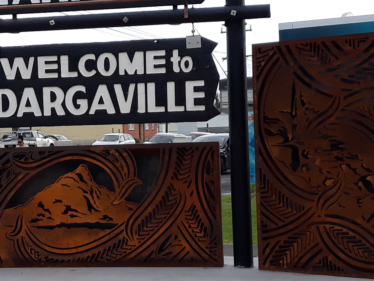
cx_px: 67
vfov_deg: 28.5
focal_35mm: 51
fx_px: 551
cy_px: 127
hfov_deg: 36.1
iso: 40
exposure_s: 1/386
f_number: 1.7
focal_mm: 3.71
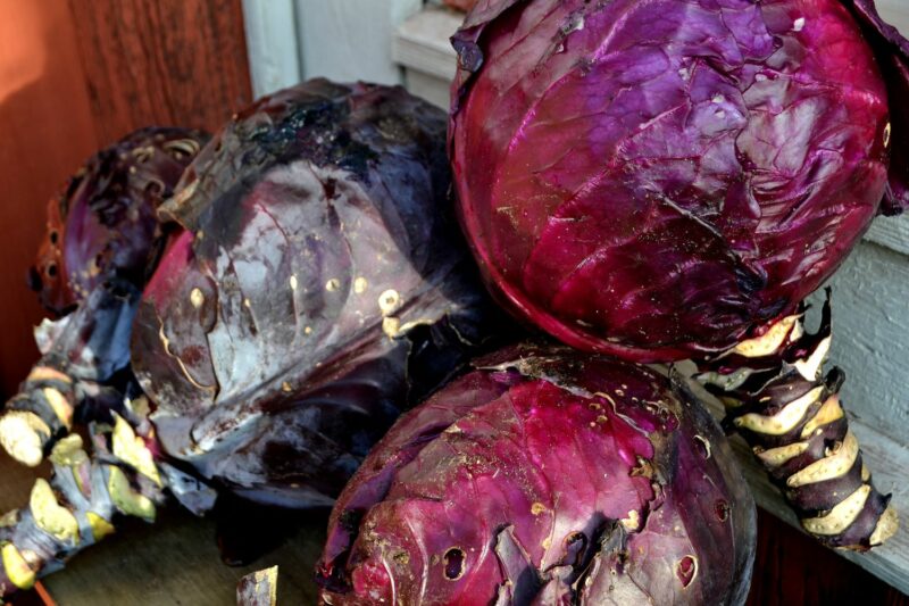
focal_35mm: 48
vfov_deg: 28.1
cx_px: 454
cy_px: 303
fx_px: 1212
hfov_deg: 41.1
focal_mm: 32
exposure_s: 1/40
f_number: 5.6
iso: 100
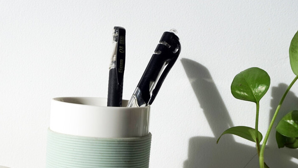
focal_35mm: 80
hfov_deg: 26.2
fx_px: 632
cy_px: 156
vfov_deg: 14.9
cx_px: 75
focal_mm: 30
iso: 100
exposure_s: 1/200
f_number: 6.3
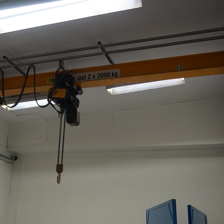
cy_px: 111
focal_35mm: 47
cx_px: 69
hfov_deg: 35.6
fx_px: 344
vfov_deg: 36.1
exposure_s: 1/160
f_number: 4.5
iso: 1000
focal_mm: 24
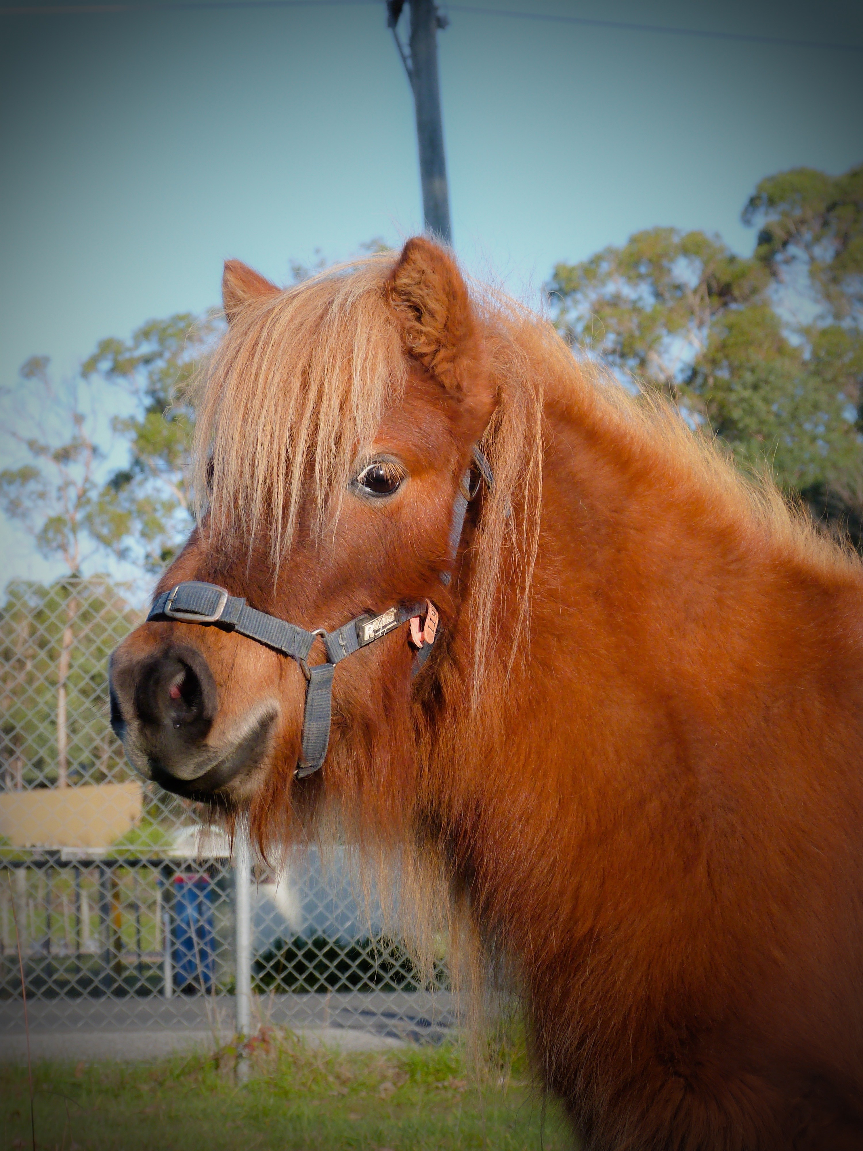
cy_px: 576
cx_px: 432
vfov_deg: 14.9
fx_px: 4388
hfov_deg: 11.2
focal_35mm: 132
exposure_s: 1/320
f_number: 5
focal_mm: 23.8
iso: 160
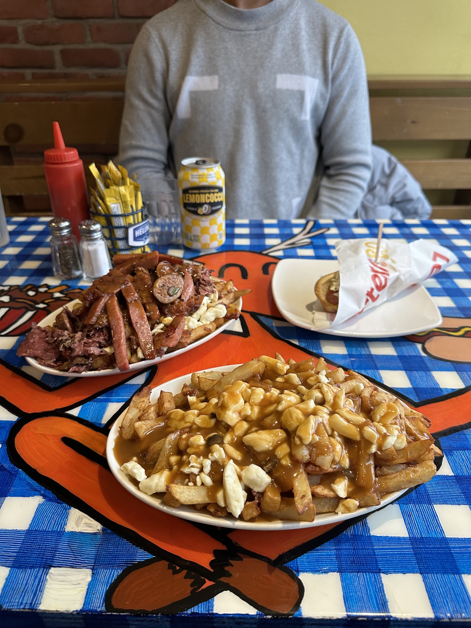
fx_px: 435
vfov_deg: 71.6
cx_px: 236
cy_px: 314
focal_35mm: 24
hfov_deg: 56.8
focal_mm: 6.86
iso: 200
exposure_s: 1/120
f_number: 1.78
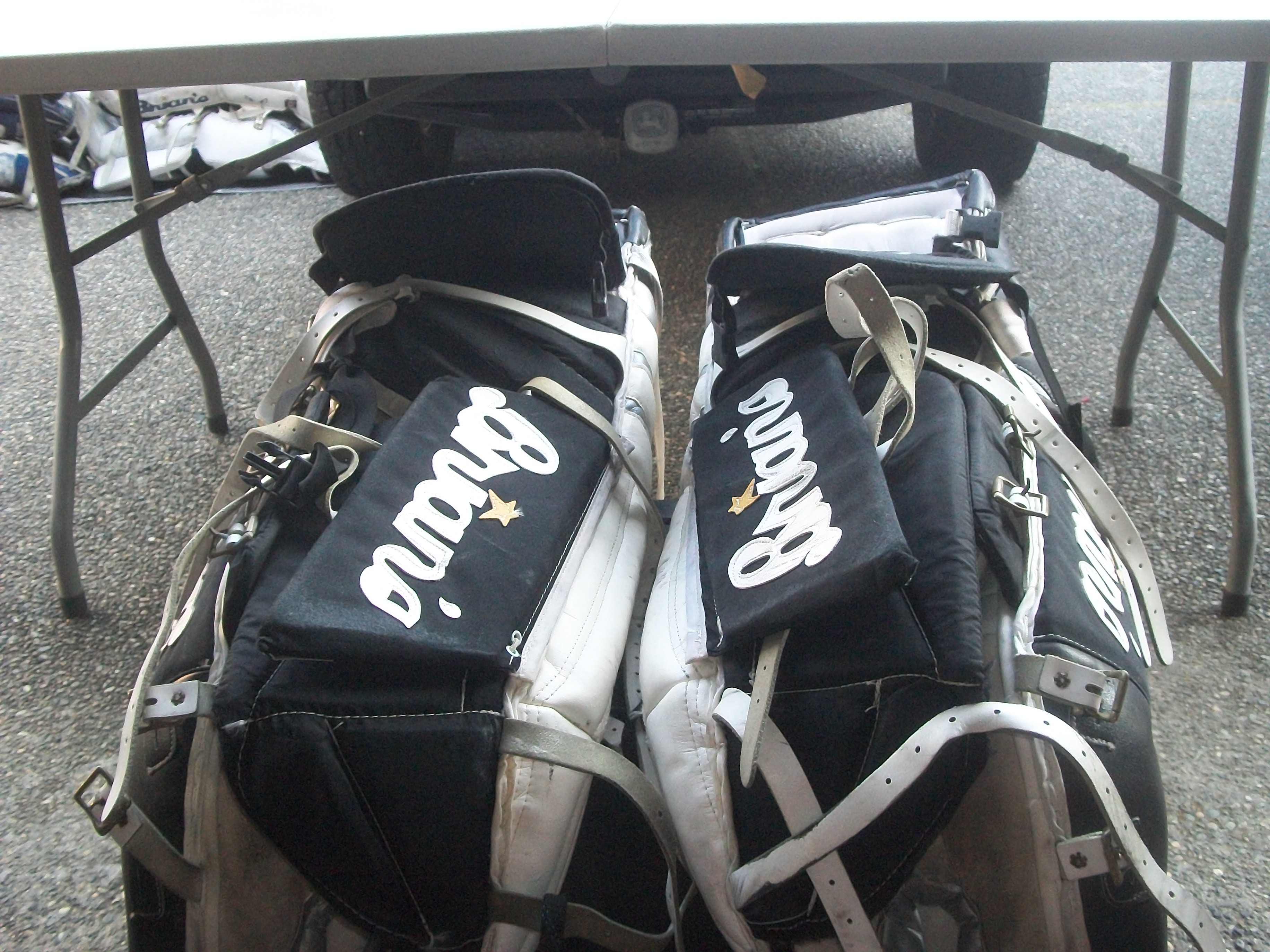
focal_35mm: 40
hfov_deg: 46.8
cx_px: 635
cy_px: 476
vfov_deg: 36.0
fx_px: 1468
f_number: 3.2
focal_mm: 7.1
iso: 400
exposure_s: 1/125
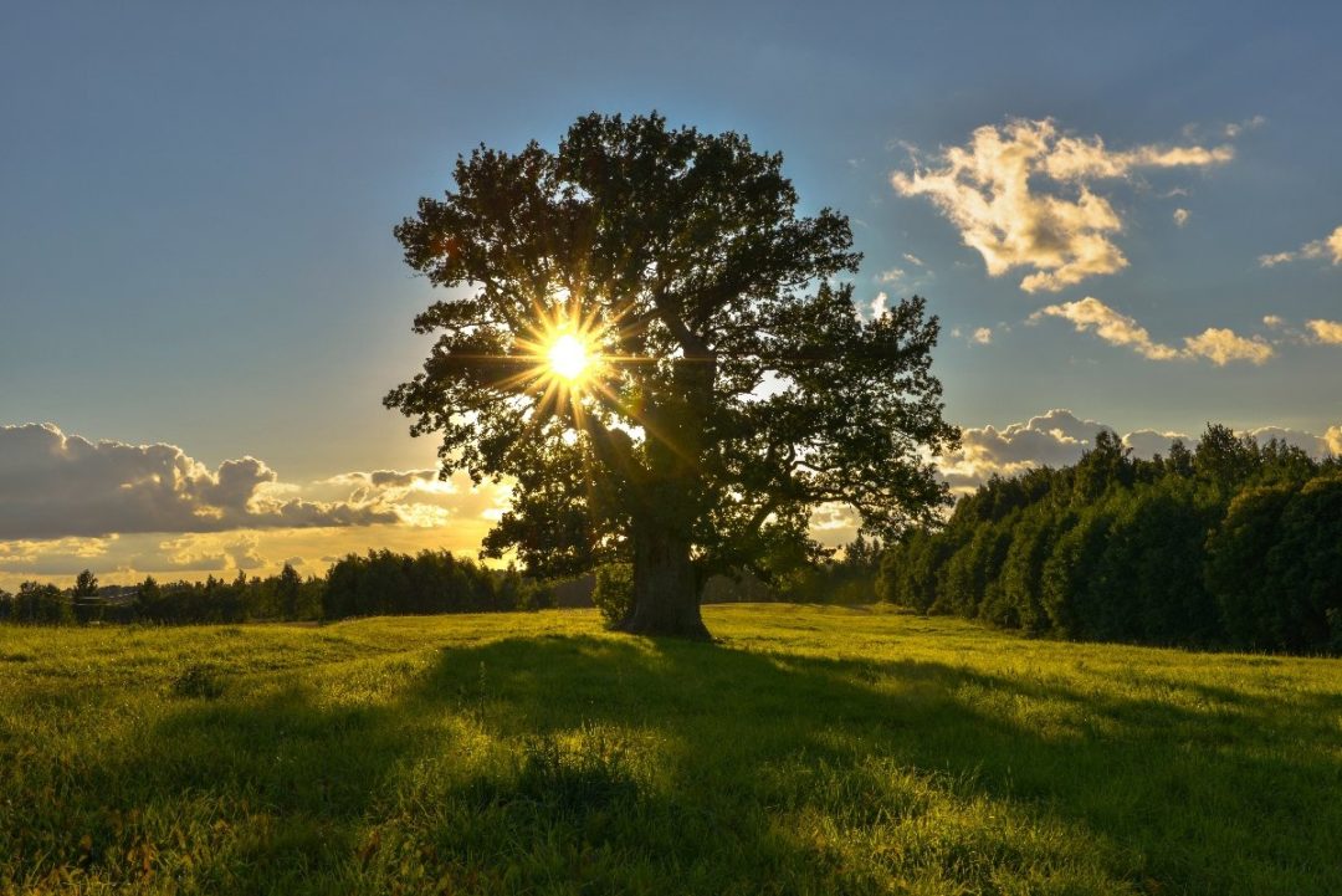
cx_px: 671
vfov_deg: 31.9
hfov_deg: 46.4
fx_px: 1566
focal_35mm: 42
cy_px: 448
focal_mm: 42
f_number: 16
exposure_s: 1/100
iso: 100
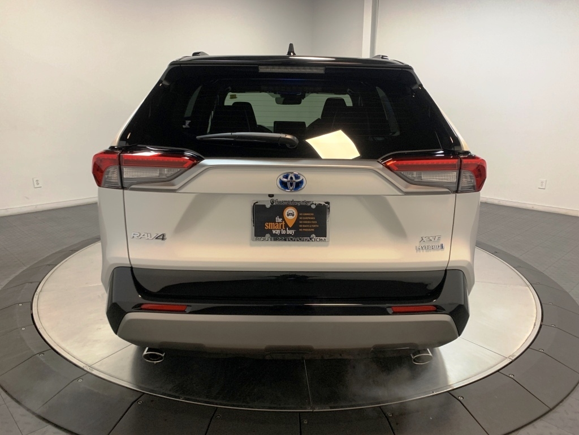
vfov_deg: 53.1
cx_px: 290
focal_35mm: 26
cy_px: 218
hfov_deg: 67.3
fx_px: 435
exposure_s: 1/60
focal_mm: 4.25
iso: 200
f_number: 1.8
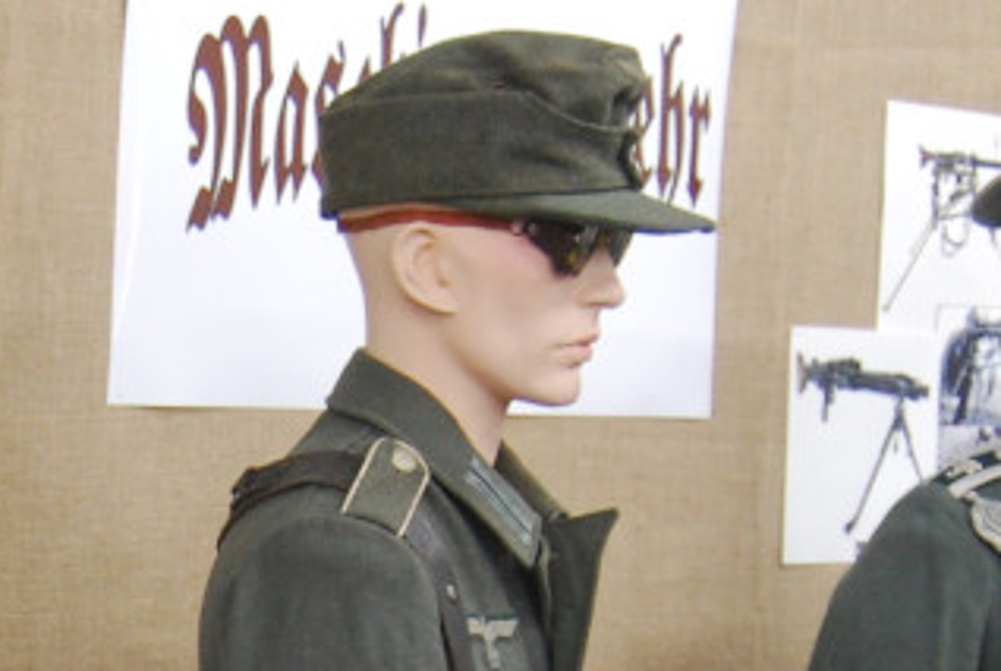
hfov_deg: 13.2
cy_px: 1005
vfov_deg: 8.8
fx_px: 4232
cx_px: -170
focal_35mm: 152
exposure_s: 1/30
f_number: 4
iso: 560
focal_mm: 24
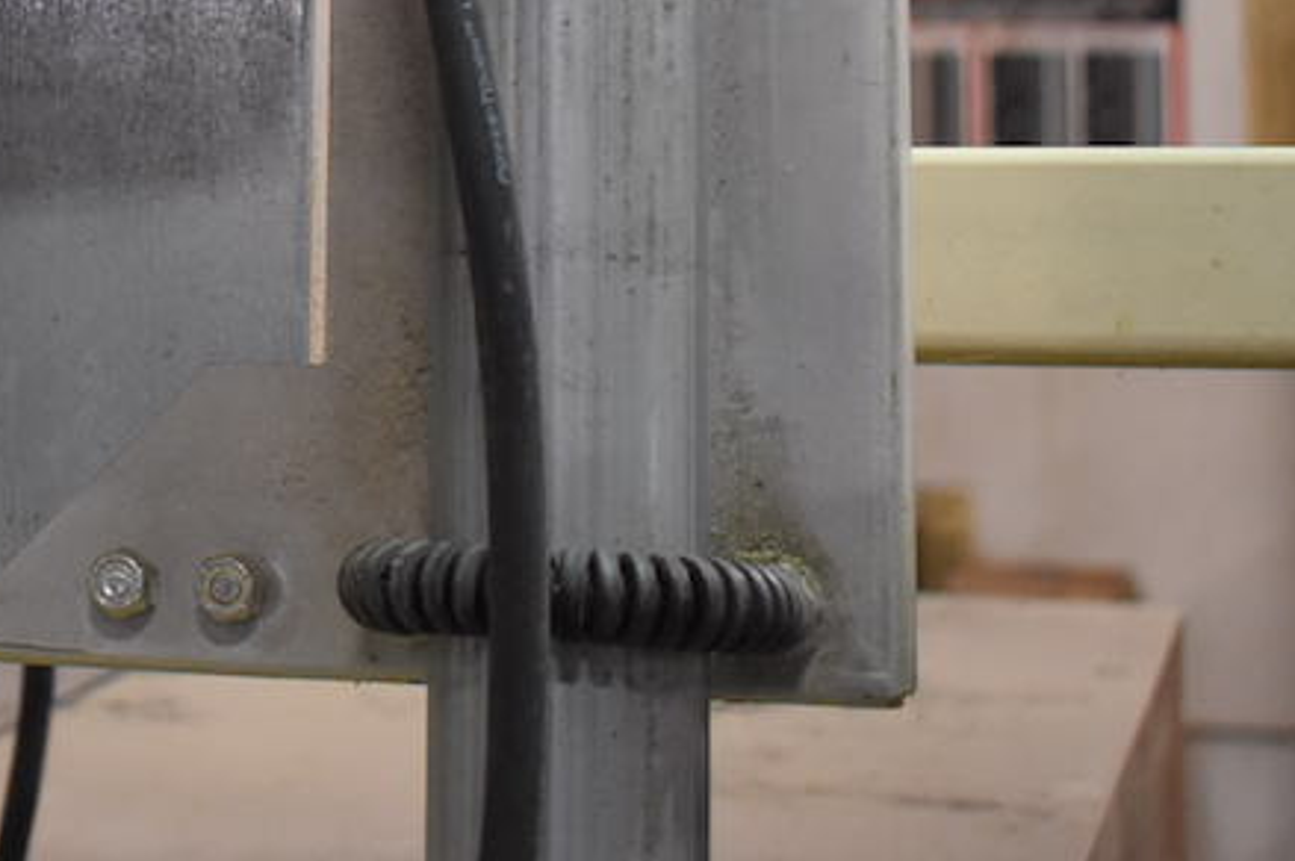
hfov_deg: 17.6
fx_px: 3934
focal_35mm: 109
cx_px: -375
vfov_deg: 12.0
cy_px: -379
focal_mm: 25
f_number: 4
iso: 2500
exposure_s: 1/60
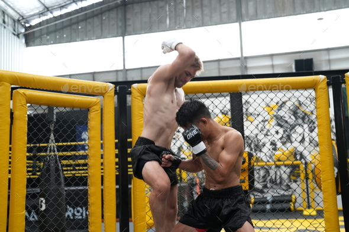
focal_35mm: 50
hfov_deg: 39.6
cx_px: 174
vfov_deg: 27.0
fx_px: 485
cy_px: 116
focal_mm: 50
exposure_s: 1/187
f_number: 3.5
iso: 1600
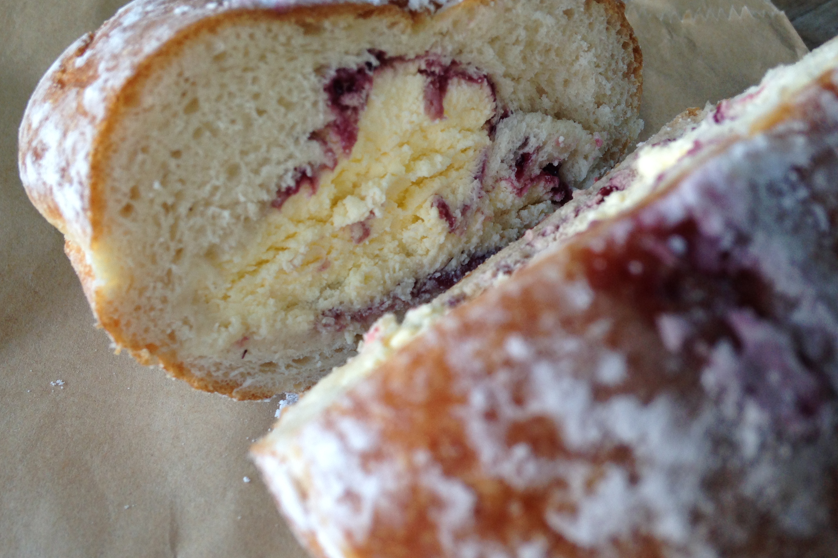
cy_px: 295
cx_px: 411
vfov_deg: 37.8
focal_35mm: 35
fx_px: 815
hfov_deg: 54.4
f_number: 2.4
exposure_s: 1/120
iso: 64
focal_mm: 4.12
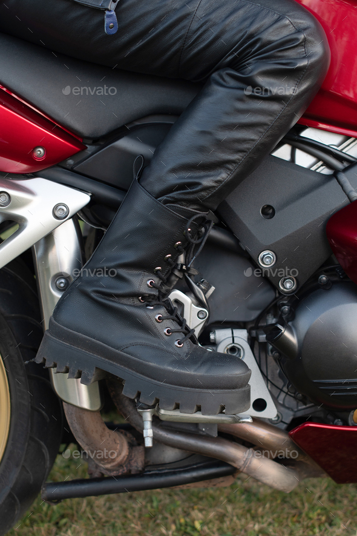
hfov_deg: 18.2
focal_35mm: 75
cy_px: 268
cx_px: 178
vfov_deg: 27.0
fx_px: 1116
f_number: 2.5
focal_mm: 50
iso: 160
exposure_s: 1/400
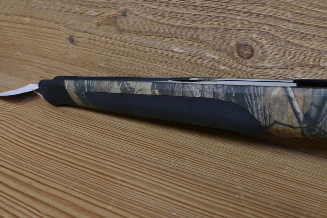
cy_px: 109
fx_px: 354
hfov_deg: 49.5
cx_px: 164
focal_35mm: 39
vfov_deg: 34.2
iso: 800
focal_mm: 14.24
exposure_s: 1/125
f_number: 3.1
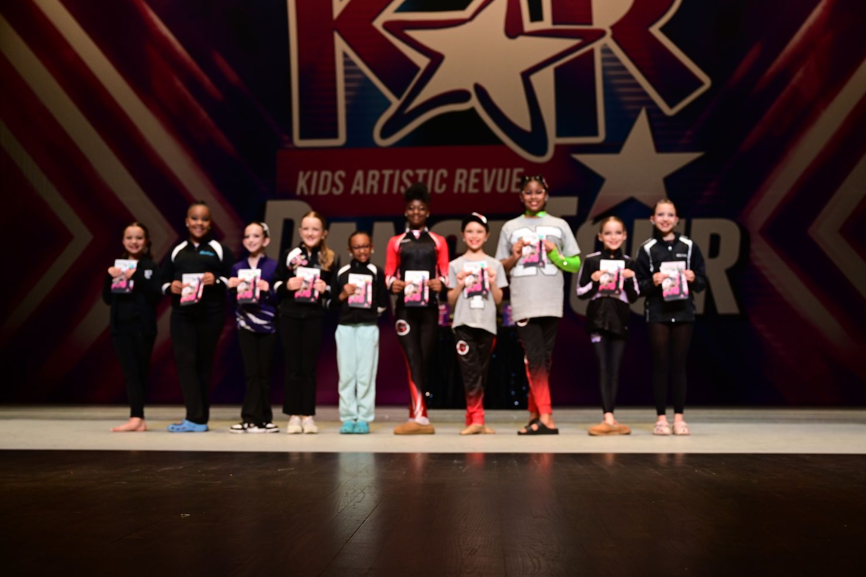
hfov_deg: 42.7
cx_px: 437
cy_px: 293
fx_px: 1106
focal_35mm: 46
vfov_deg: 29.2
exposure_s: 1/800
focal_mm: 45
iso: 1250
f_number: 3.5
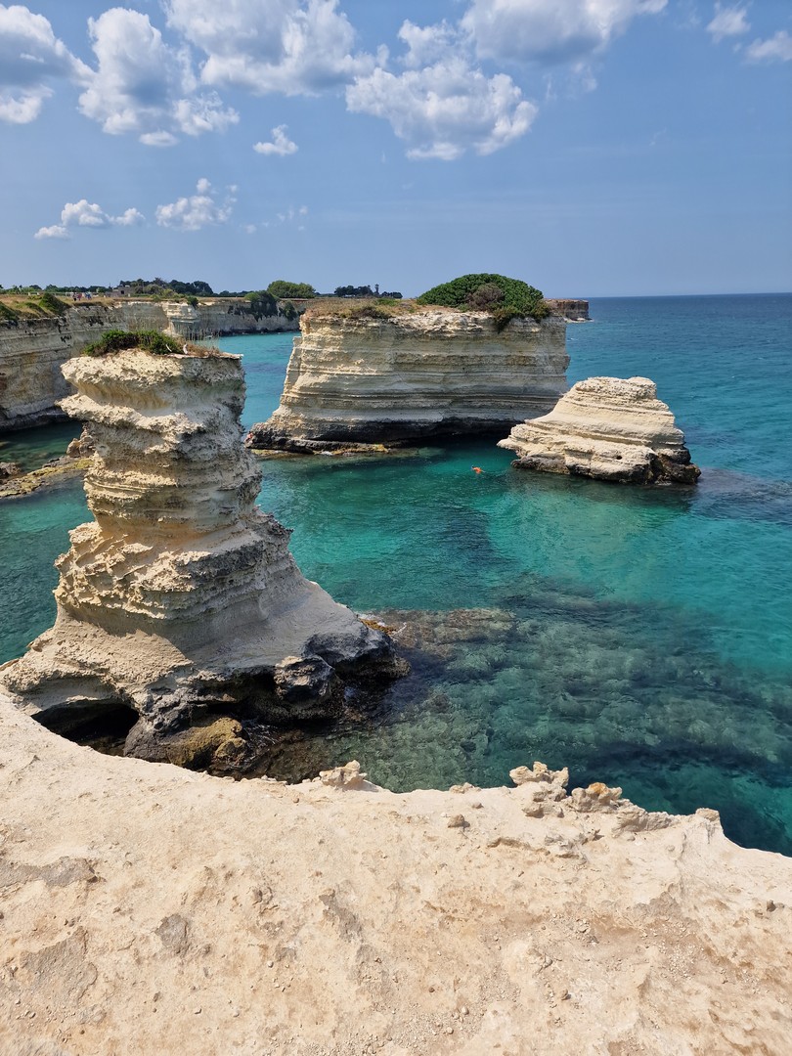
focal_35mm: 23
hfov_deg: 58.9
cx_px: 396
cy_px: 528
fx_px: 702
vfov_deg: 73.9
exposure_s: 1/1832
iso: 50
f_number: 1.8
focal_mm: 6.4
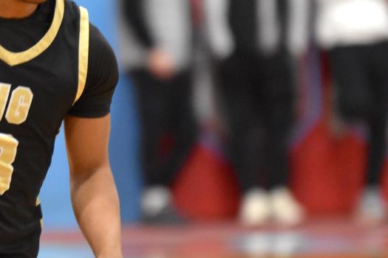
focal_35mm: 585
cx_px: 29
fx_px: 6305
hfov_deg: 3.5
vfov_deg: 2.4
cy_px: 64
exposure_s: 1/400
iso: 3200
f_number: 2.8
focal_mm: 200
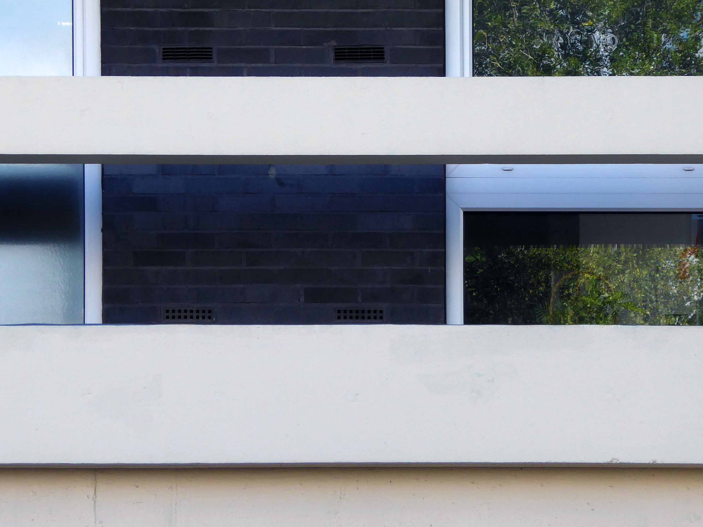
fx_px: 2742
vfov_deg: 11.0
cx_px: 271
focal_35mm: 135
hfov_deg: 14.6
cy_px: 183
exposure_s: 1/125
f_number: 4.8
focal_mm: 15
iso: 80
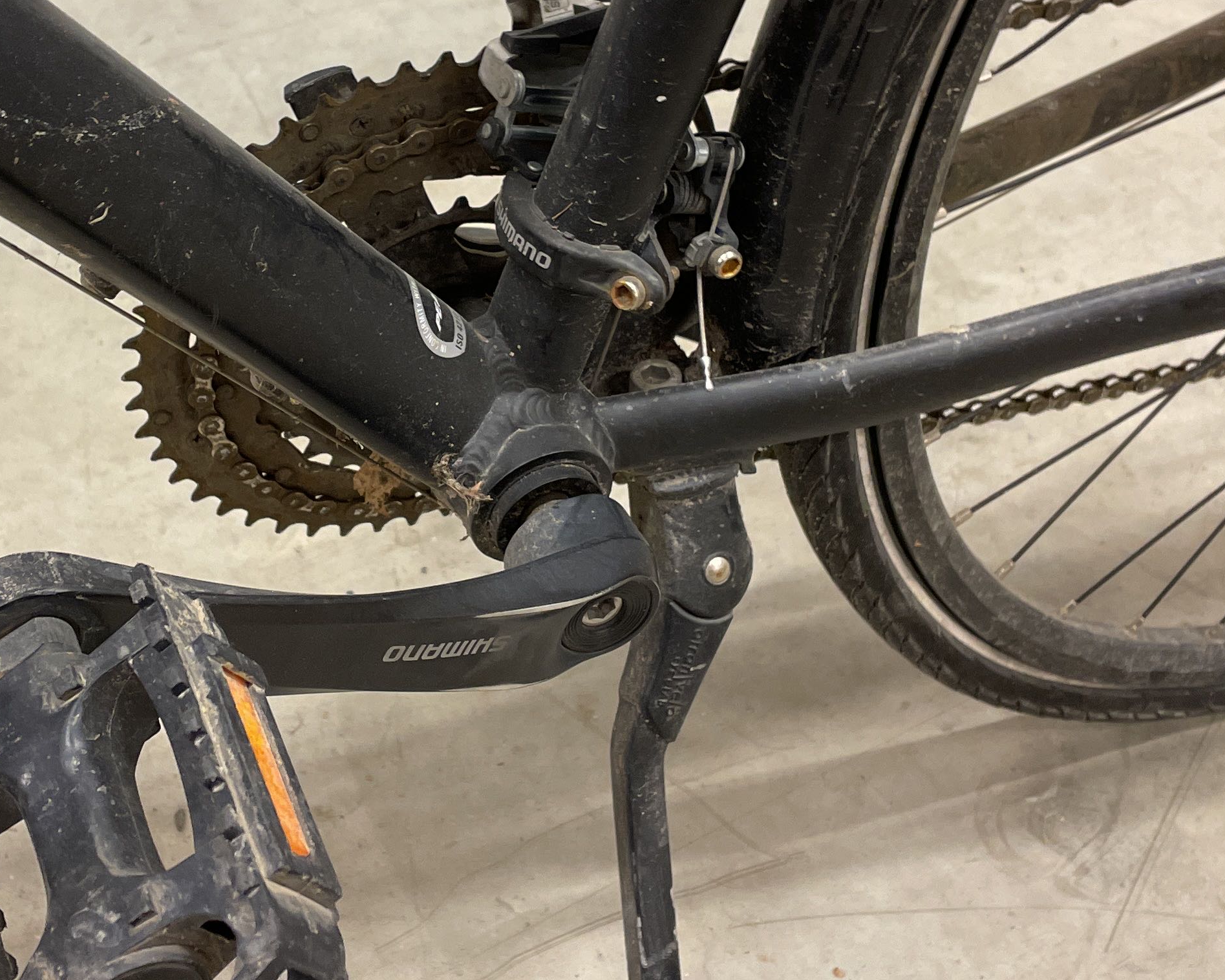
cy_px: 293
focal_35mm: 54
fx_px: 1958
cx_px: 436
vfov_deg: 27.8
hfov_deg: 34.5
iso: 125
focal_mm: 4.2
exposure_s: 1/50
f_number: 1.6
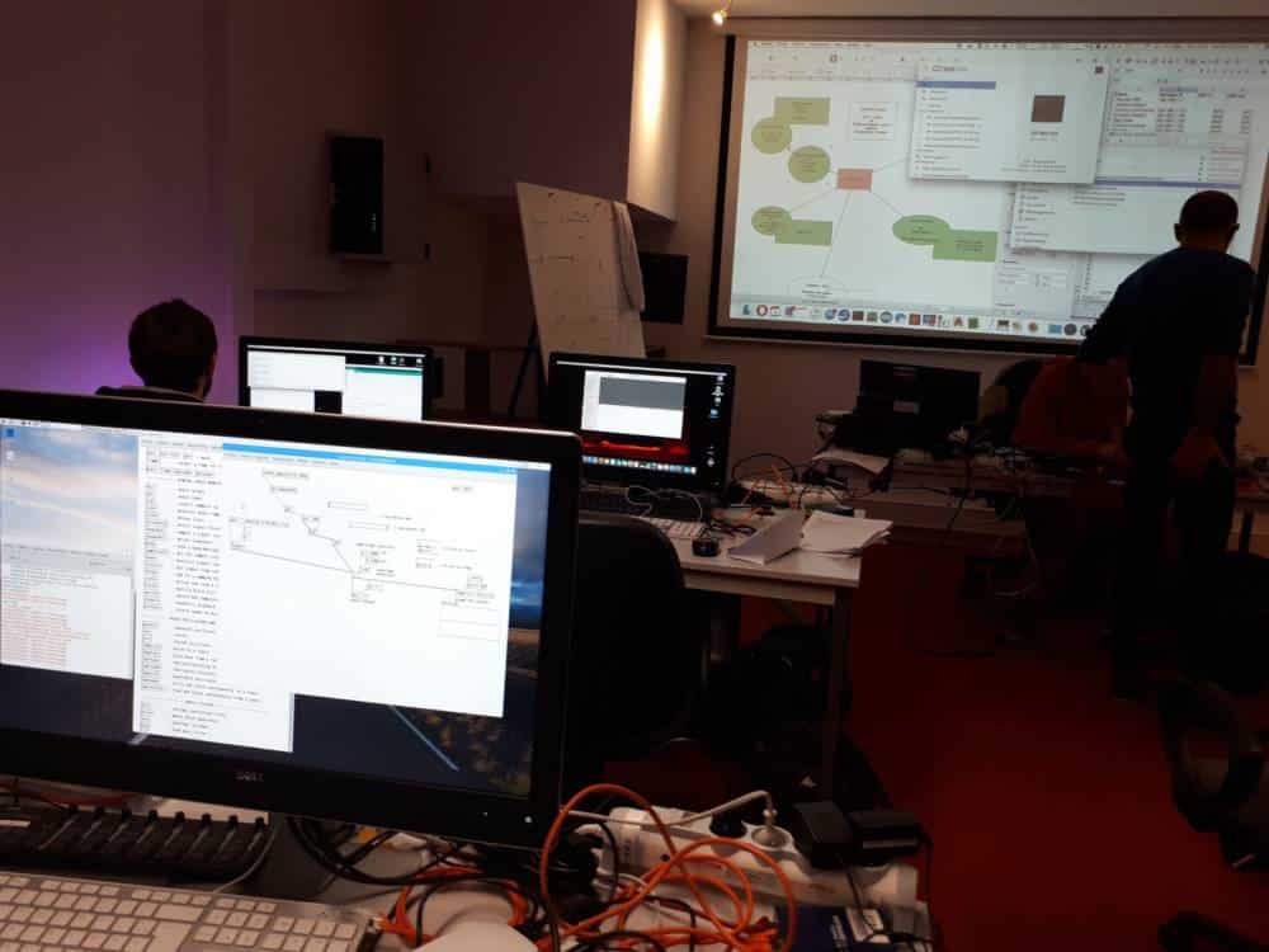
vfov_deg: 51.4
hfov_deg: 65.3
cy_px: 476
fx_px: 990
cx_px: 634
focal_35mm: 27
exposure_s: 1/33
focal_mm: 3.6
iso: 100
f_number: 1.9
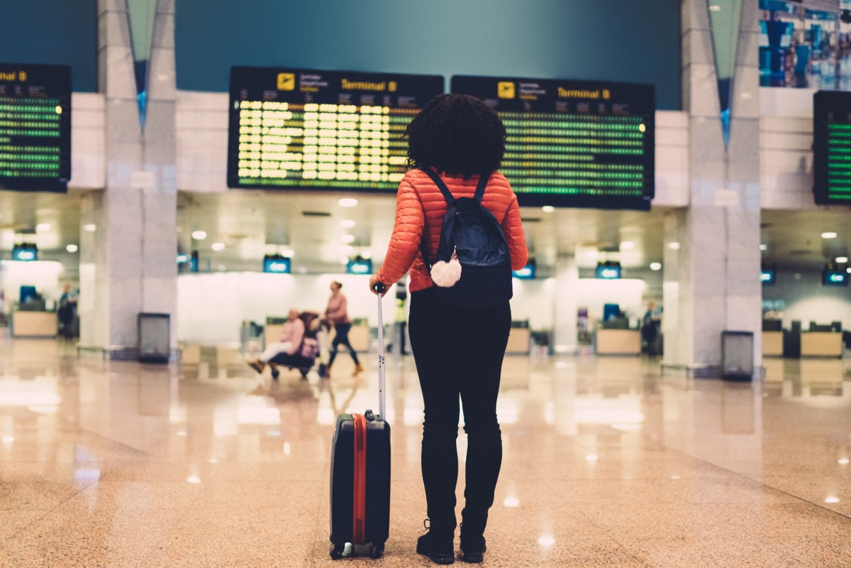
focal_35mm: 35
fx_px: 827
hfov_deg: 54.4
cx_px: 426
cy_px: 284
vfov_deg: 37.9
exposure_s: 1/250
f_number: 1.4
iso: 1000
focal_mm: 35
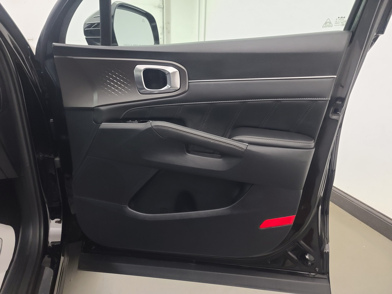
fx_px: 283
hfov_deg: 69.4
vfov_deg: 54.9
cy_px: 147
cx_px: 196
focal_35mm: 25
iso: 640
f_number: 1.8
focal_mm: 7
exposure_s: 1/30
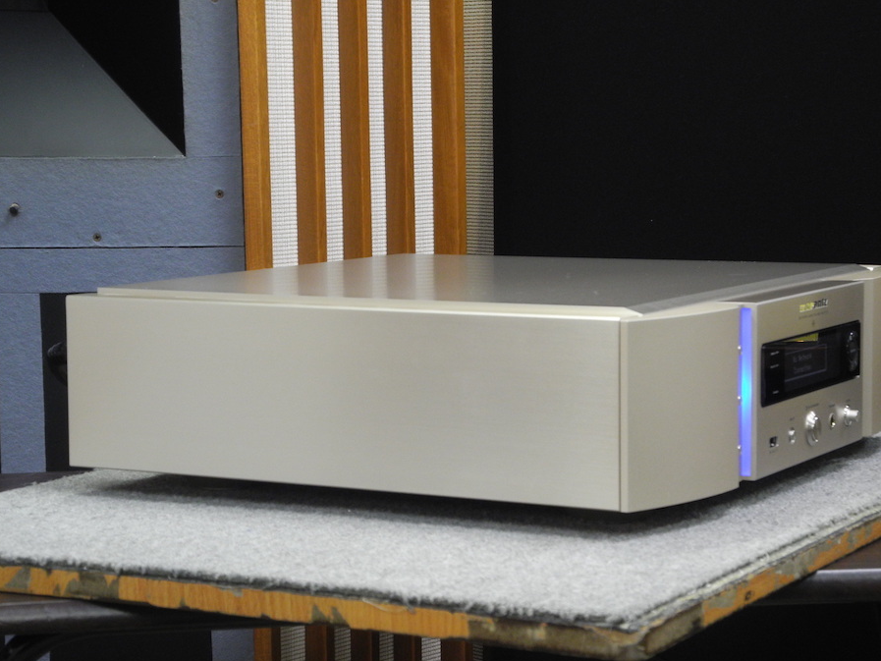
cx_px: 465
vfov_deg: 16.2
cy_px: 353
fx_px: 2316
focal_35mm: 91
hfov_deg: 21.5
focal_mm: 18.1
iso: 400
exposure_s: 1/25.7
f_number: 4
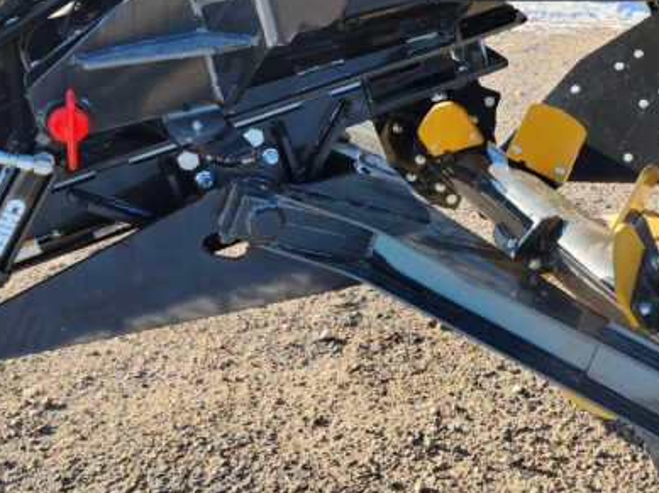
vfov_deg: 25.2
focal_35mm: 58
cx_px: 620
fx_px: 1103
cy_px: 208
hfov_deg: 31.4
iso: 20
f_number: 1.8
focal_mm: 5.4
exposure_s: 1/338
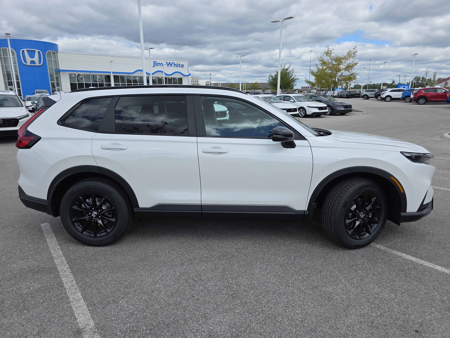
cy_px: 169
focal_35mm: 23
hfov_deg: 73.9
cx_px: 225
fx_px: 299
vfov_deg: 58.9
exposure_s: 1/5608
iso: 80
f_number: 1.7
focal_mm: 6.3
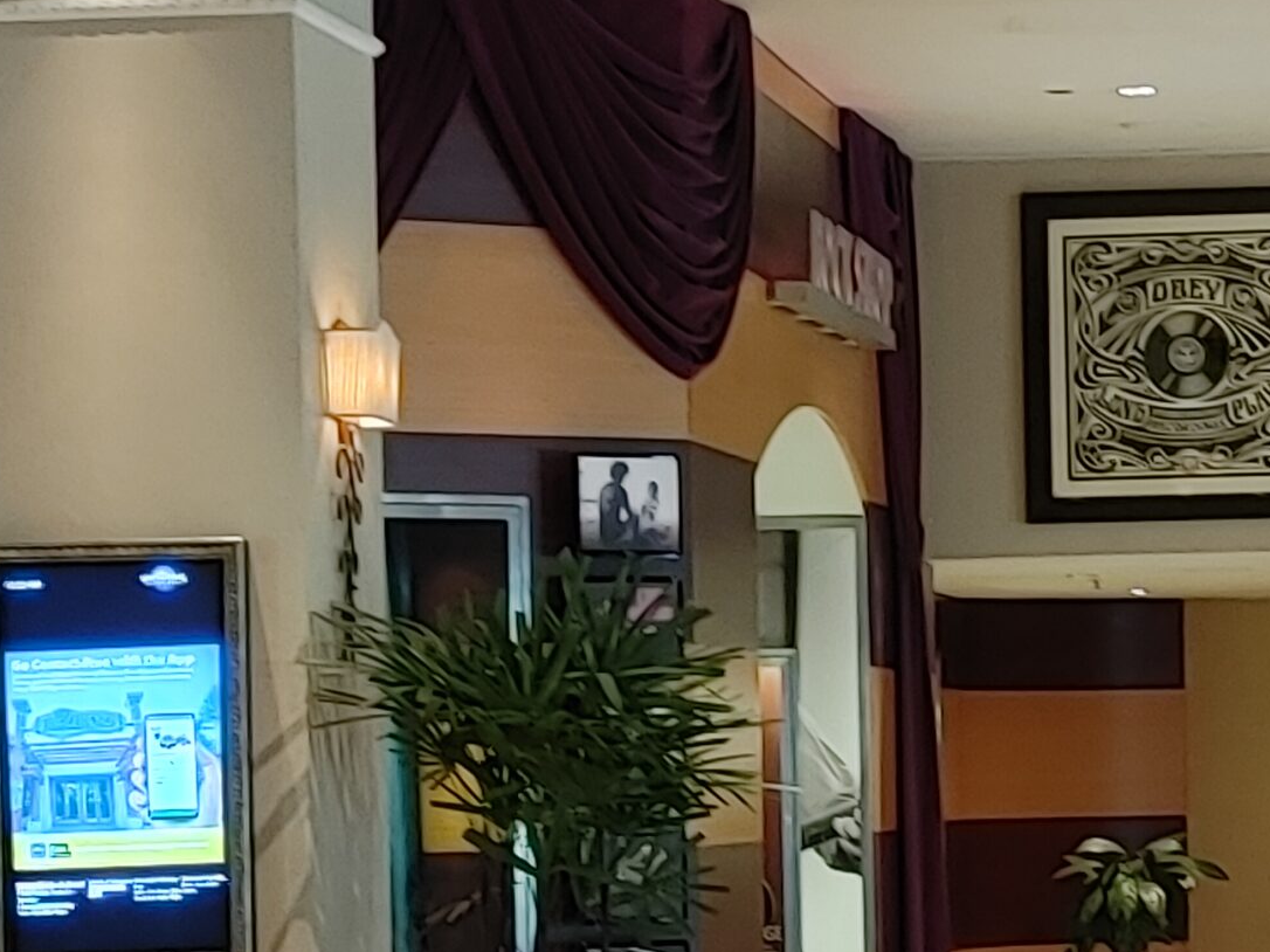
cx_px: 1070
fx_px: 5795
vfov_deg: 9.3
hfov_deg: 12.4
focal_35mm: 158
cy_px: 911
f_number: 1.8
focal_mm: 5.58
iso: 250
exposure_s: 1/24
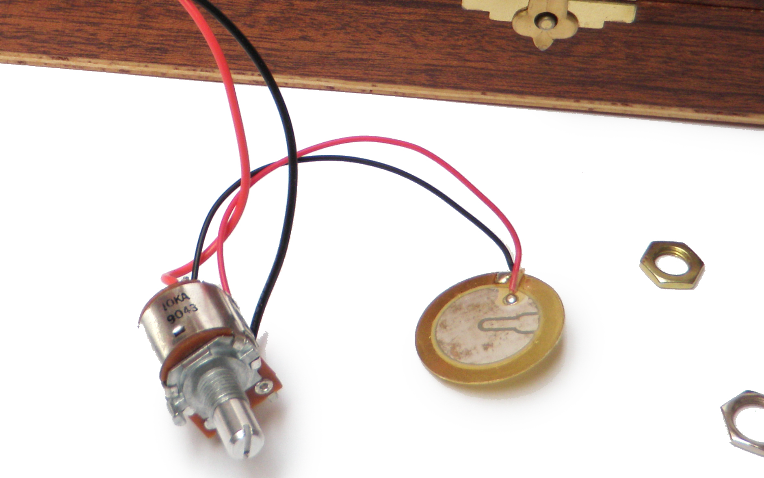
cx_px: 290
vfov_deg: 17.5
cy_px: 89
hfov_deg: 27.8
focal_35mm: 74
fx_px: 1541
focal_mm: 6.53
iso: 50
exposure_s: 1/50
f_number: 4.1
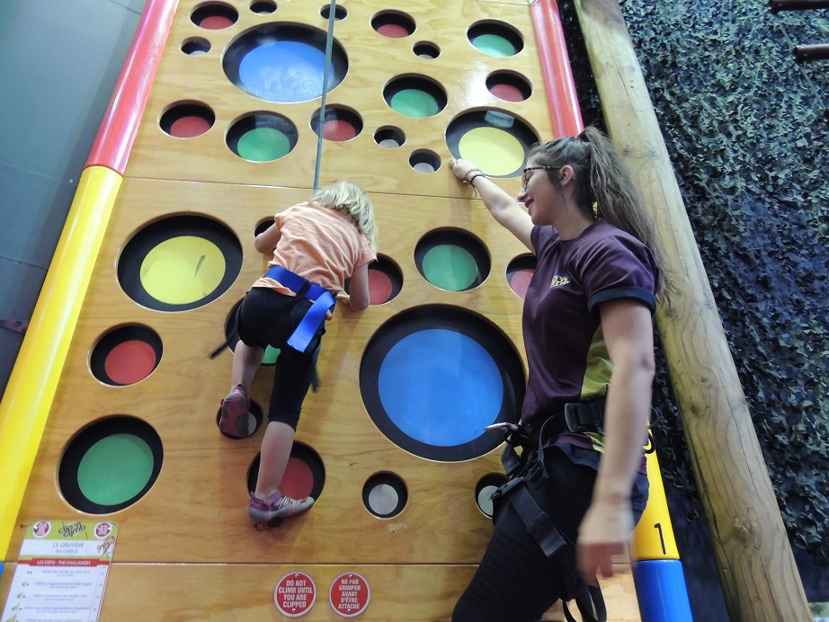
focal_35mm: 24
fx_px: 575
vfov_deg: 56.8
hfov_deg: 71.6
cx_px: 414
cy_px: 311
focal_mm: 4.3
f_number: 3
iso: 500
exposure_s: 1/8
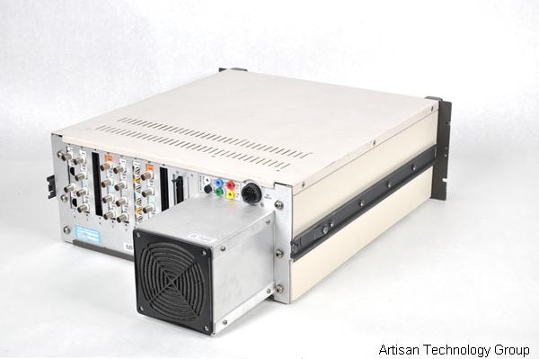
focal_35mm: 68
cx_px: 270
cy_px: 180
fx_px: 1010
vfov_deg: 20.1
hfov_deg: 29.9
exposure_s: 1/200
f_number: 10
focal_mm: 45
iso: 200
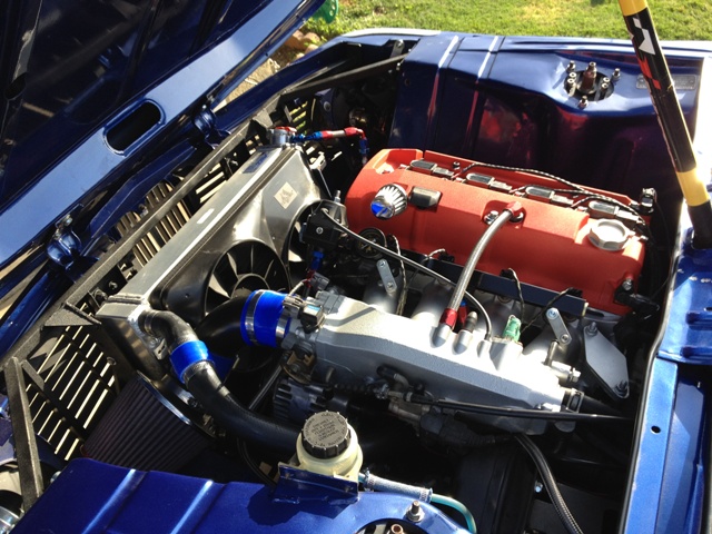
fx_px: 720
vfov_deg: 40.7
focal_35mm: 35
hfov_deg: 52.6
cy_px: 267
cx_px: 356
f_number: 2.4
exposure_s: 1/255
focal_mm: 4.28
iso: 64
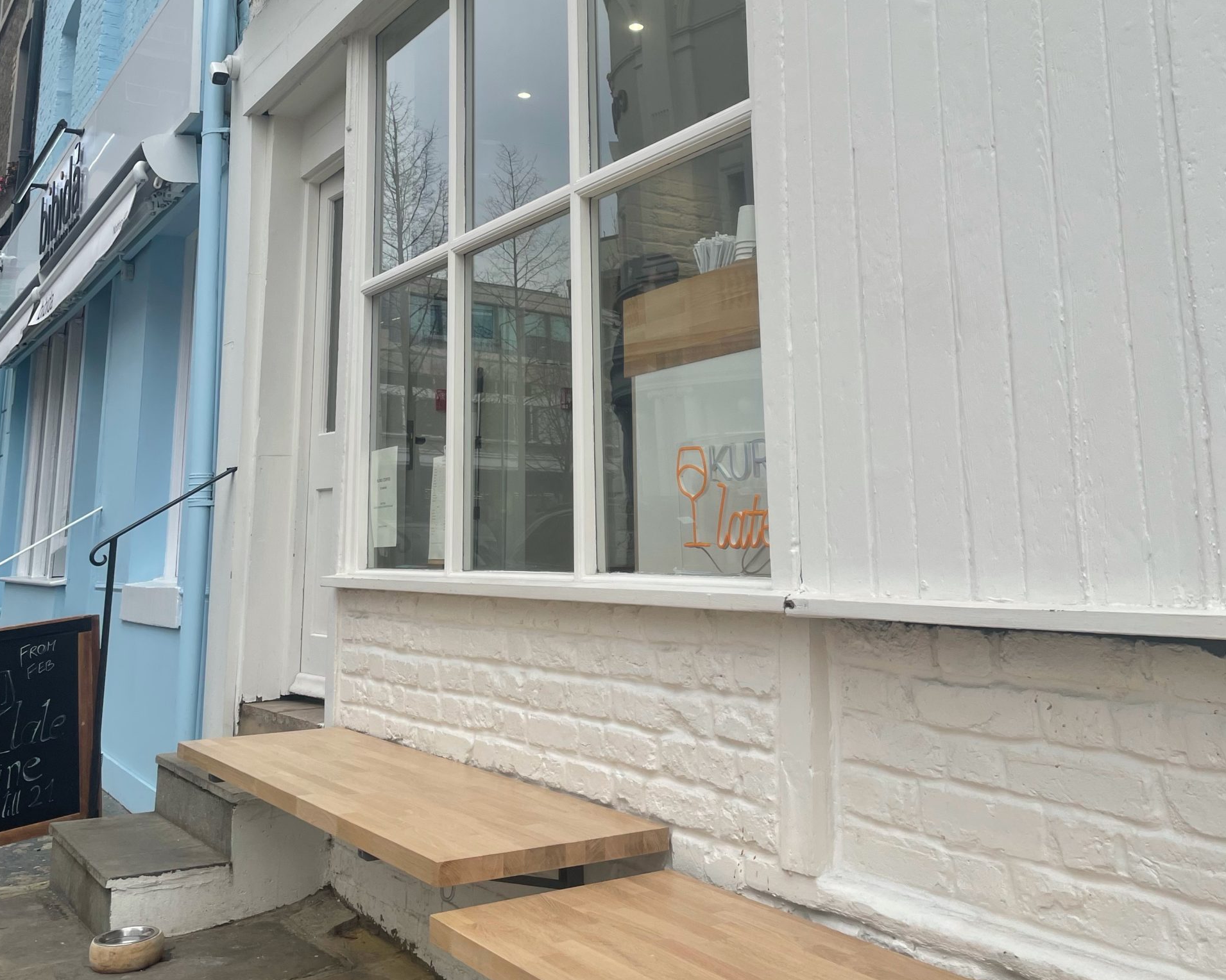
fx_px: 1234
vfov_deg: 42.0
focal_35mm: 34
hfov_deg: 52.8
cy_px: 245
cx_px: 611
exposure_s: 1/513
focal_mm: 4.2
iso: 32
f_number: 1.6
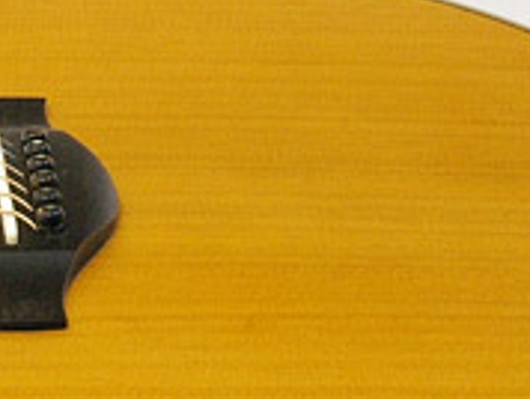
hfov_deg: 4.9
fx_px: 6163
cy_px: 390
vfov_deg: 3.7
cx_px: -176
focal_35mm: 402
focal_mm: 75
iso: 800
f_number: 27
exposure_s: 1.5
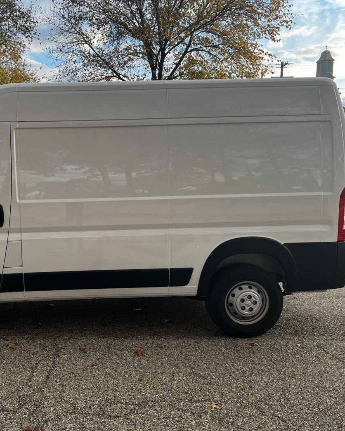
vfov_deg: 52.8
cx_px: 83
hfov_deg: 42.0
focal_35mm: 34
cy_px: 215
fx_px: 434
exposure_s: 1/466
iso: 50
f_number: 1.5
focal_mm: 5.7
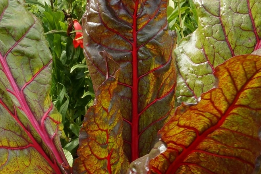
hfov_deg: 27.2
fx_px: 536
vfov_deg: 18.3
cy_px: 134
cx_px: 172
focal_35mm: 74
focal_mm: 18
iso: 640
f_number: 20
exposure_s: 1/60
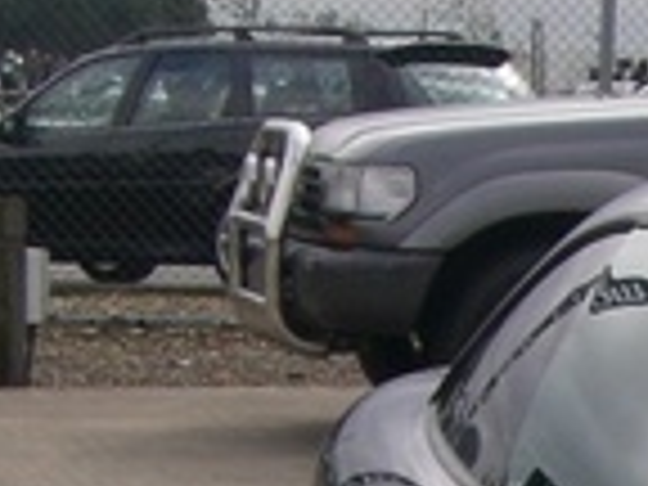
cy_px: 1098
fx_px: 4886
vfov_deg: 5.5
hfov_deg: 7.4
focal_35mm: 261
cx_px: 1206
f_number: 4.8
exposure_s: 1/400
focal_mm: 7.6
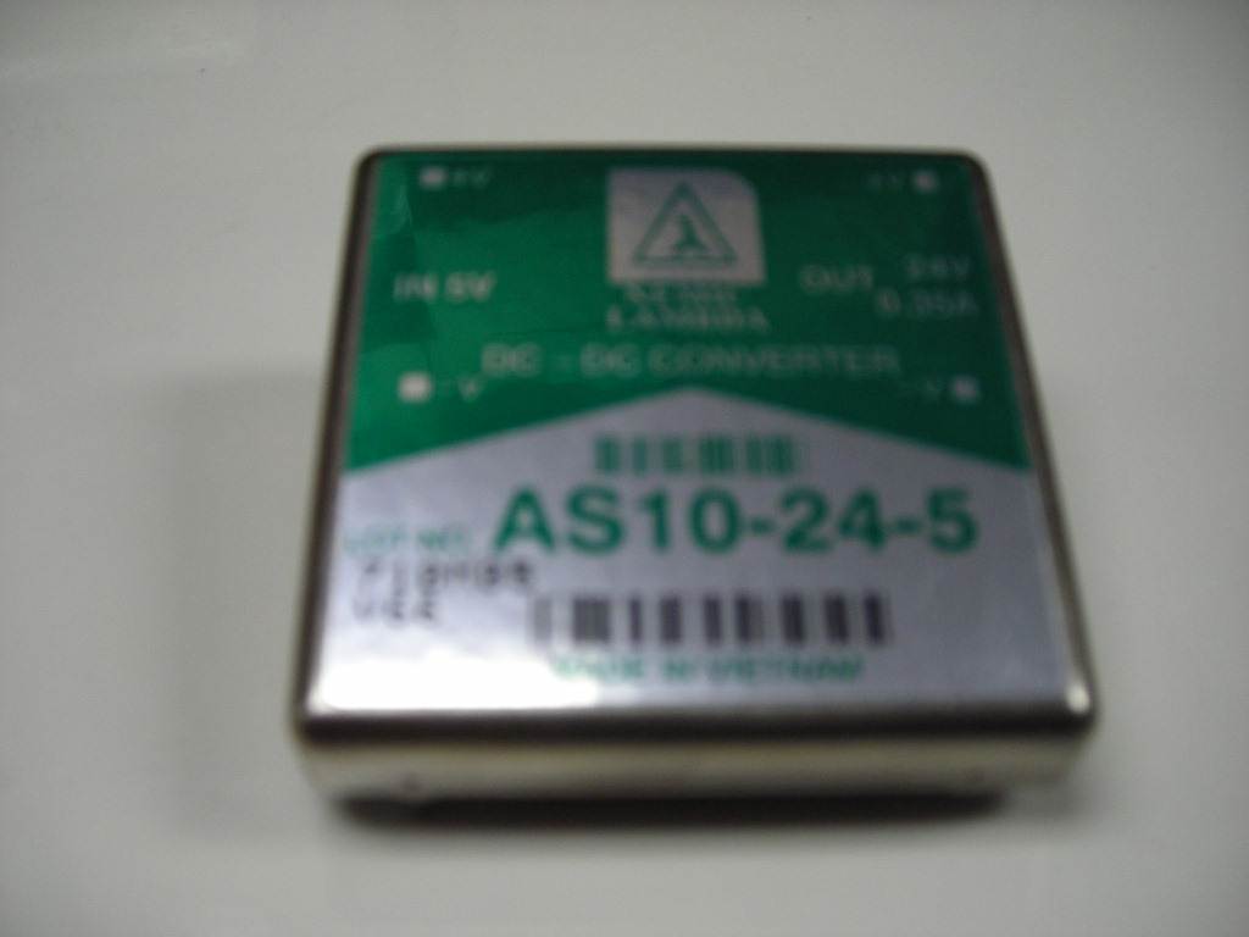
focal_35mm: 38
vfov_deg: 37.7
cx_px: 624
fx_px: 1371
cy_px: 468
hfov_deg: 49.0
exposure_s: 1/30
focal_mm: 6.3
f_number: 3.2
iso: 124
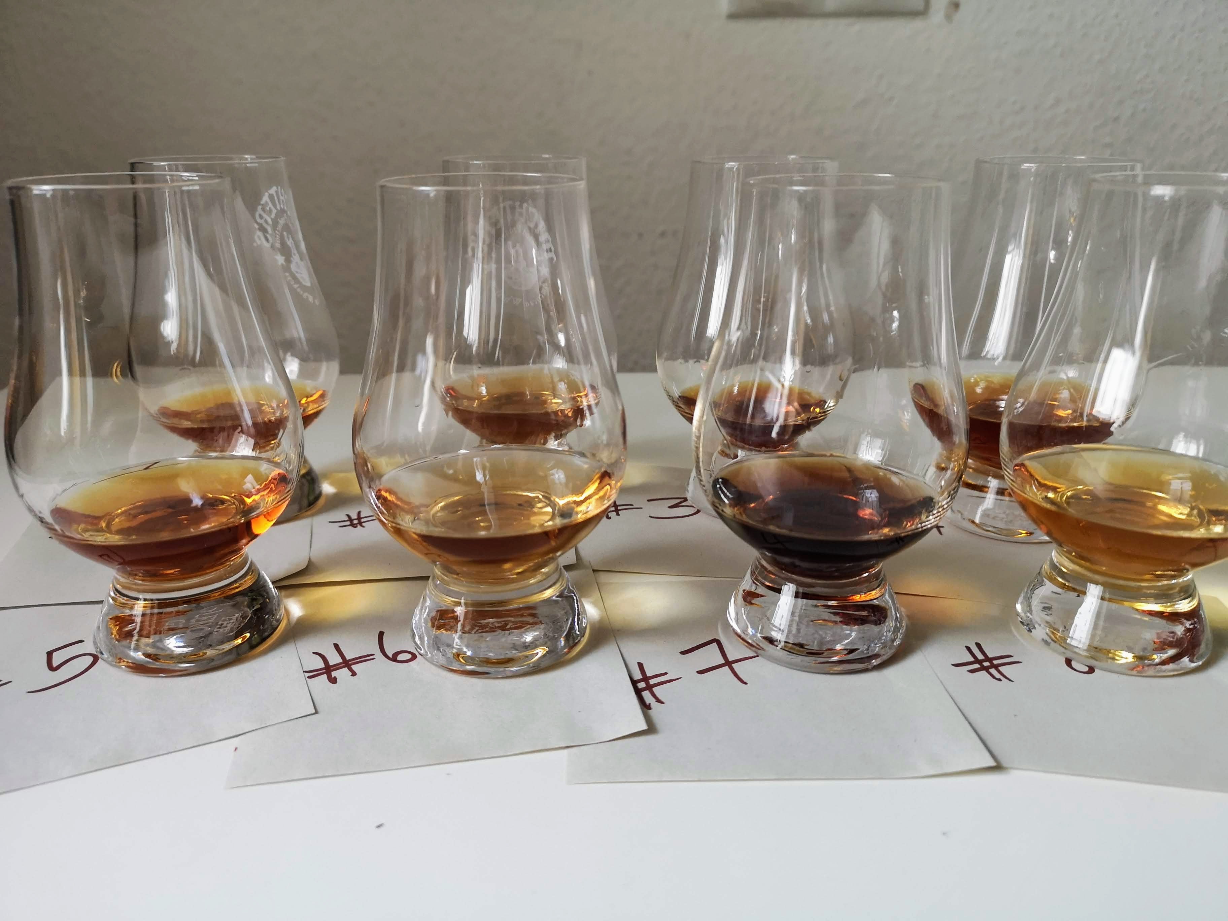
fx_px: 958
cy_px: 460
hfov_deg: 65.3
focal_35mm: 27
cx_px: 614
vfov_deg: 51.4
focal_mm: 5.58
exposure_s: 1/33.3
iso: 250
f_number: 1.8
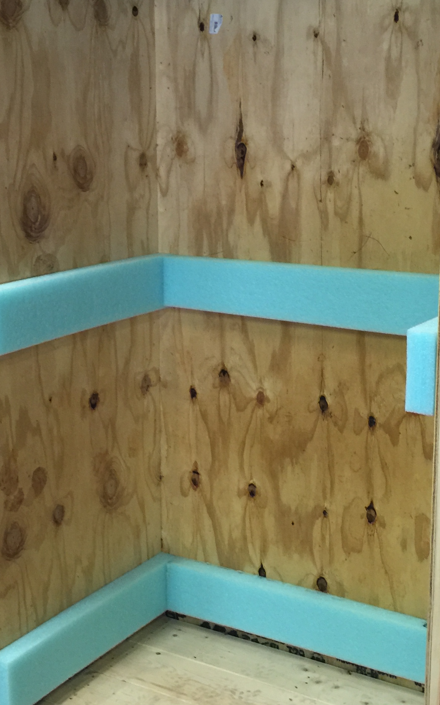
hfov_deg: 24.4
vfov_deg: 38.2
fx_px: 1017
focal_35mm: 53
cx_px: 210
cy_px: 318
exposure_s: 1/15
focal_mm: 4.15
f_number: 2.2
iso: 80
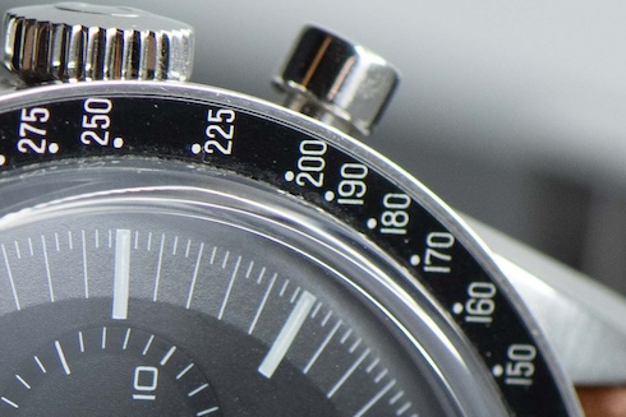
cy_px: 589
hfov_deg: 3.2
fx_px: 11184
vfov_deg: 2.1
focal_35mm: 643
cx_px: -95
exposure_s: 1/250
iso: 640
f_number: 9
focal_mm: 105
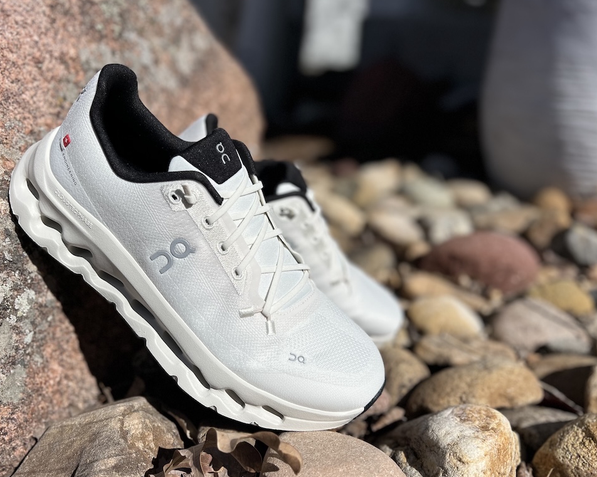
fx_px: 565
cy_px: 273
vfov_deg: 45.6
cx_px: 258
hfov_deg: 55.5
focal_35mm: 32
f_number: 1.5
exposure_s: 1/10309
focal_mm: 5.7
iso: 50
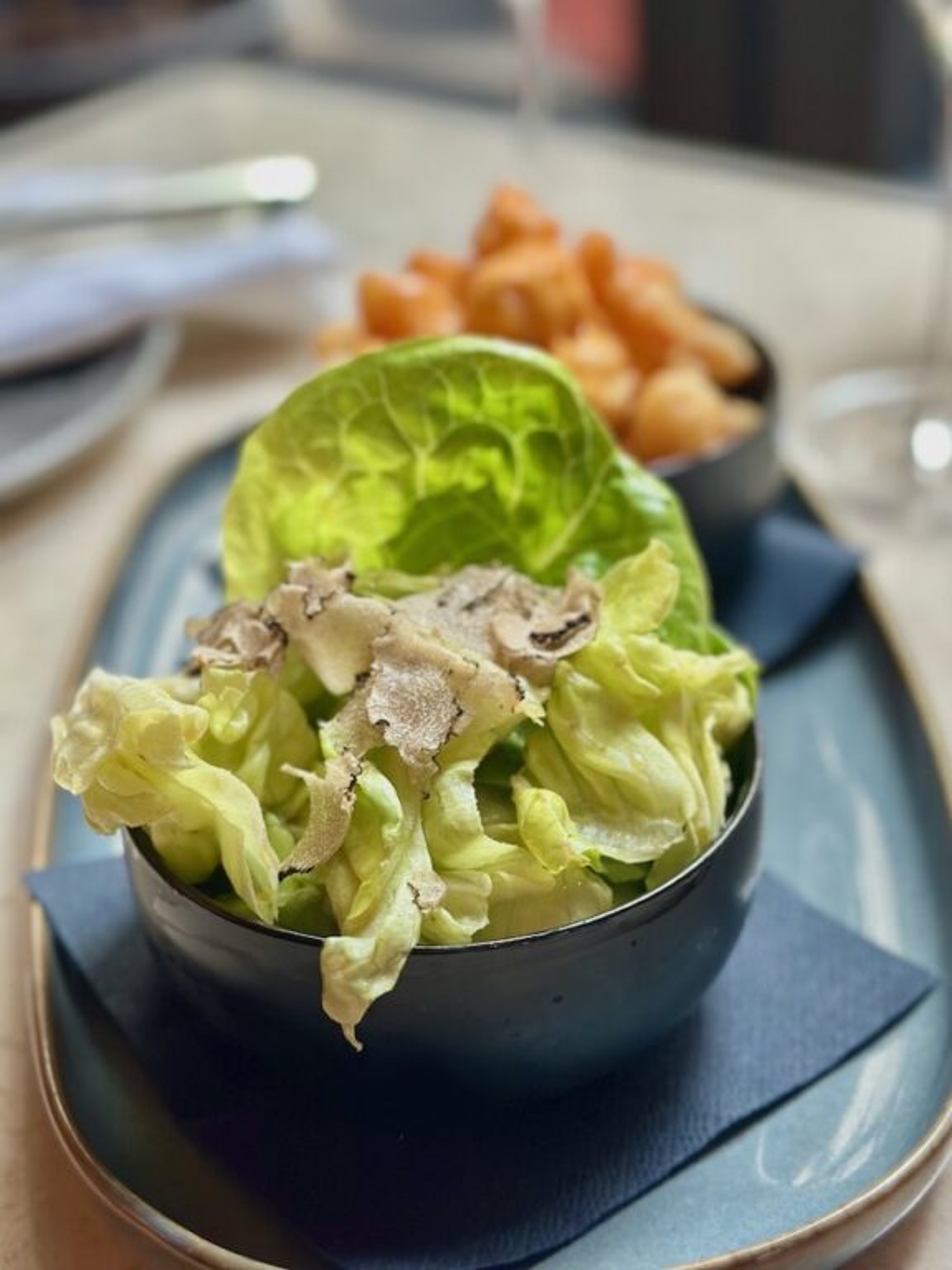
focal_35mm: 48
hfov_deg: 30.3
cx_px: 476
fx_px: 1760
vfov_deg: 39.7
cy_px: 635
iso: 160
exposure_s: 1/50
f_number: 1.78
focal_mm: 6.86
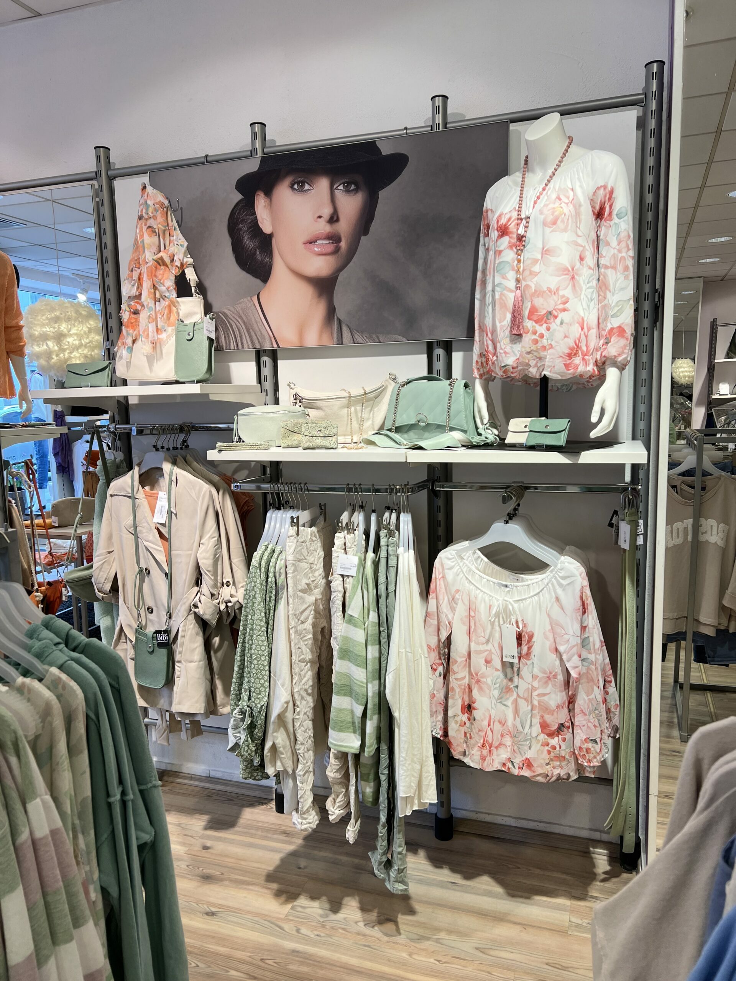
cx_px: 368
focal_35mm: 26
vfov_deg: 67.3
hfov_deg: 53.1
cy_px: 490
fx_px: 737
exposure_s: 1/100
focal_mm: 5.7
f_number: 1.5
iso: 32
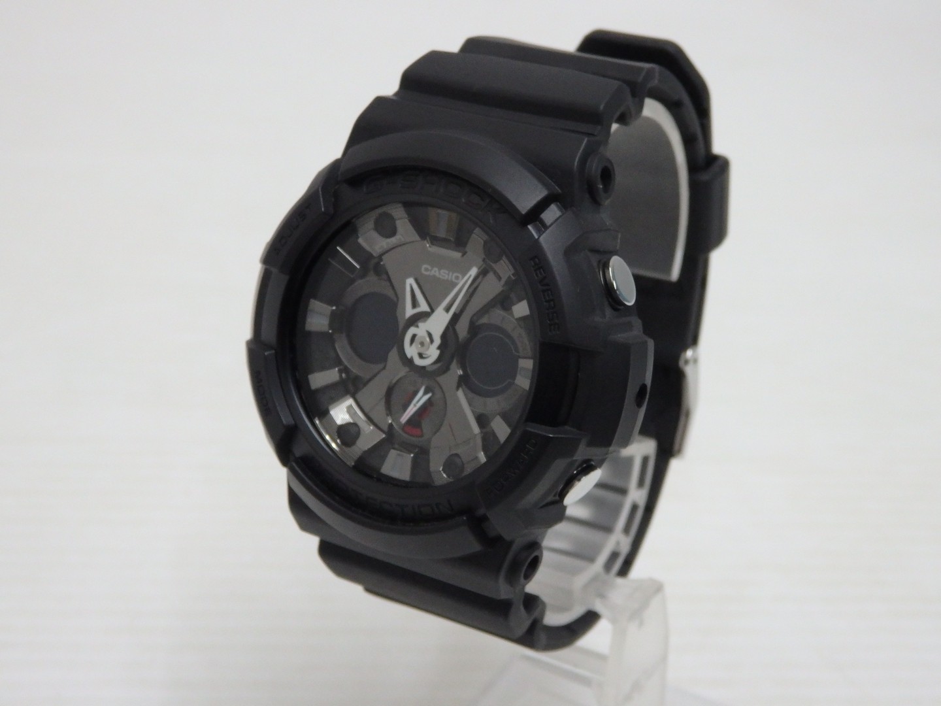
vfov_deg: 22.3
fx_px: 1794
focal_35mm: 66
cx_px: 470
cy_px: 353
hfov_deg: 29.4
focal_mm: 11.9
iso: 640
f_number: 4.4
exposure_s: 1/60
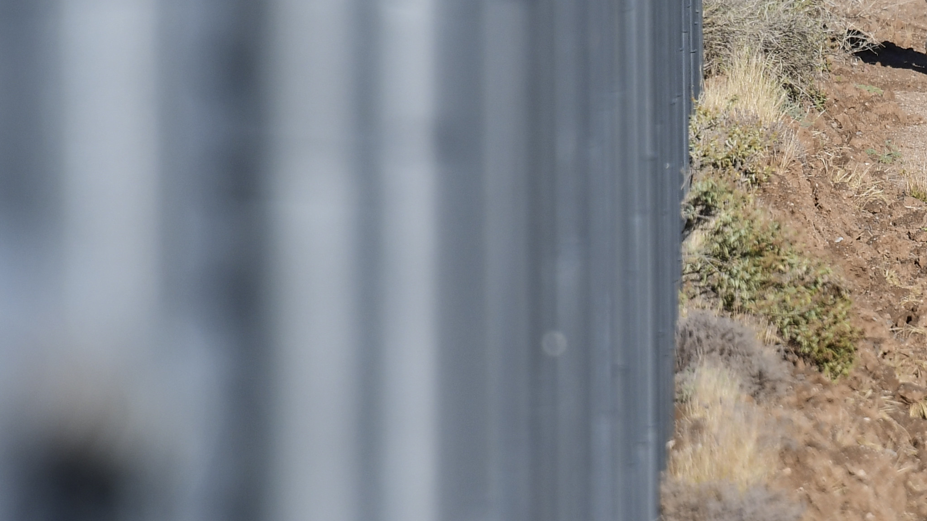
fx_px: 31364
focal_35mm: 1276
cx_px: 942
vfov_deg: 1.0
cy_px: 70
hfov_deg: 1.7
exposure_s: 1/500
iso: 200
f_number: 9
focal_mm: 300
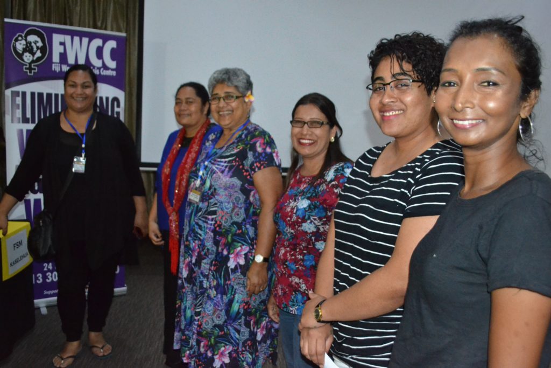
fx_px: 459
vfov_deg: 43.6
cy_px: 184
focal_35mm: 30
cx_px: 276
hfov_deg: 61.9
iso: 3200
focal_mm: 20
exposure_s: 1/60
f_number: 3.8
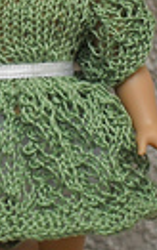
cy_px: 89
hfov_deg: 3.8
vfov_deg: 6.0
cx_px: -84
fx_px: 2387
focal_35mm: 349
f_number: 4.3
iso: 100
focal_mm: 15.4
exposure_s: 1/125
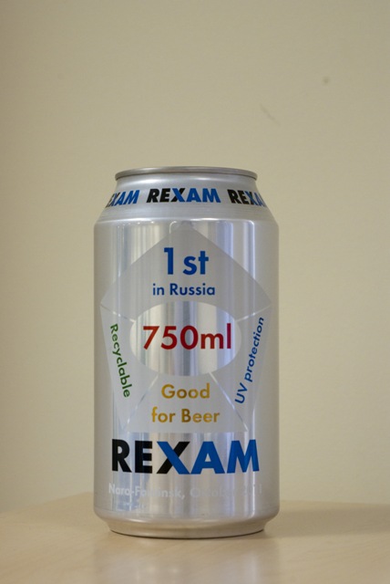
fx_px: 1216
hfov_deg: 18.2
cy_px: 292
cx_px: 195
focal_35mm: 75
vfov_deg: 27.0
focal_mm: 50
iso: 400
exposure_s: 1/20
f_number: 8
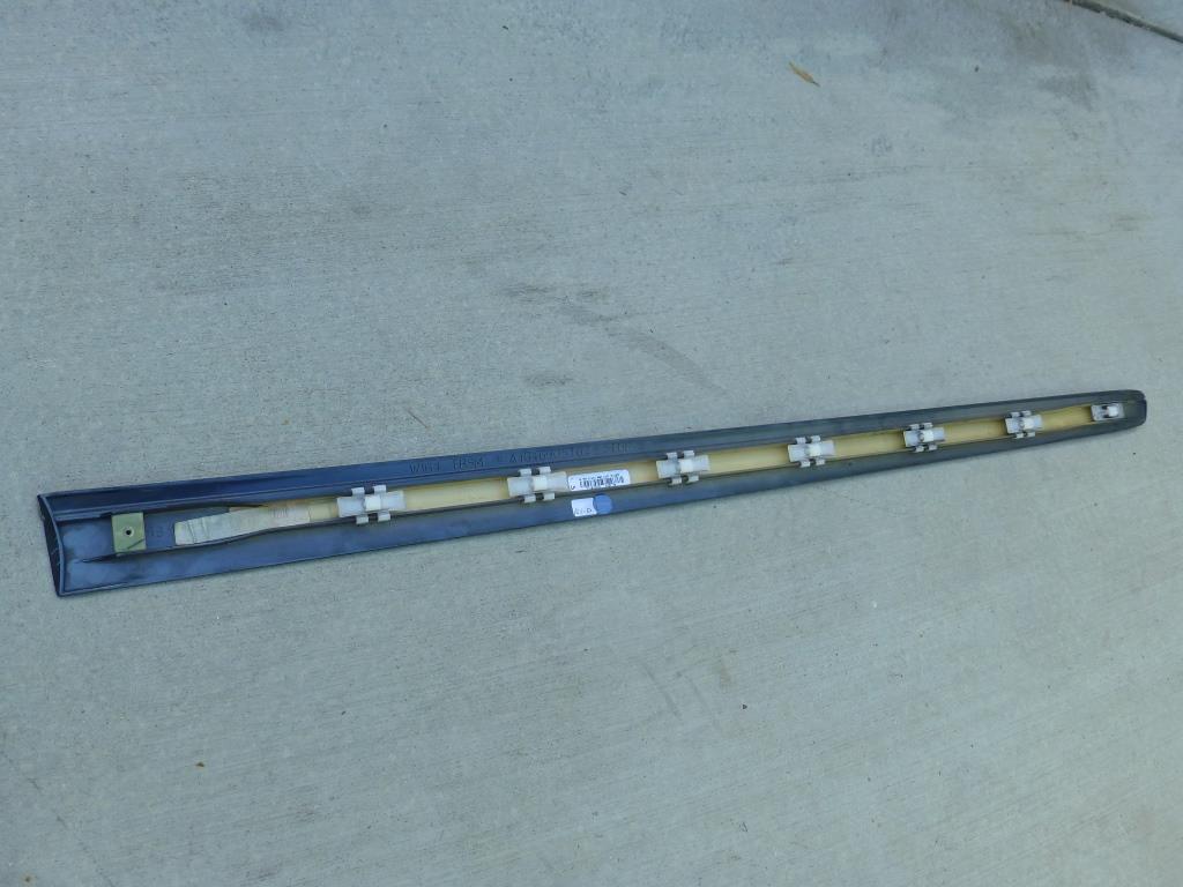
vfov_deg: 46.8
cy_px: 444
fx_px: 1025
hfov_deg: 60.0
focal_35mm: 30
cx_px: 592
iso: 100
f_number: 3.6
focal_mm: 5.4
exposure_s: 1/100
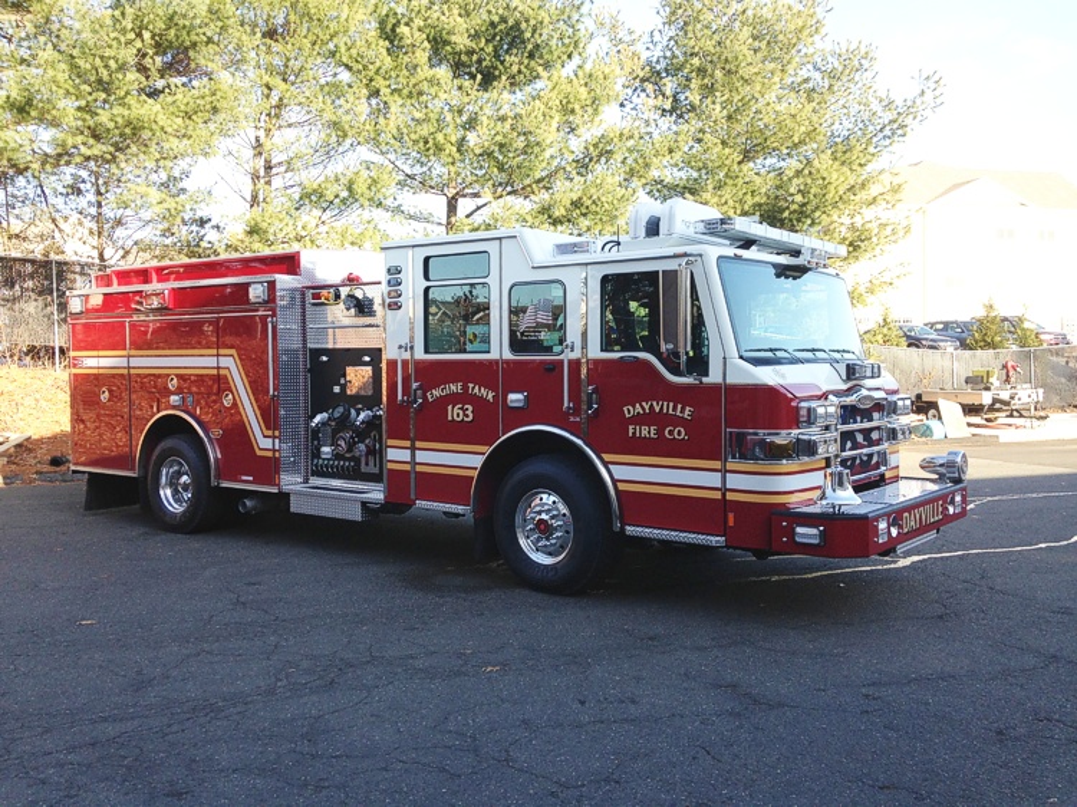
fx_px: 1026
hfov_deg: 55.4
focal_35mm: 33
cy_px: 404
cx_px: 538
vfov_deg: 42.9
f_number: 2.4
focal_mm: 4.12
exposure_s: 1/359
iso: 50
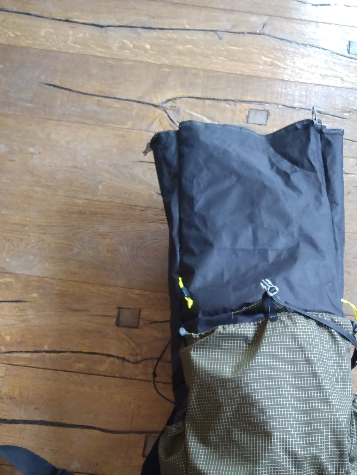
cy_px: 381
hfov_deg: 42.1
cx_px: 251
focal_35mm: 33
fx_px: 454
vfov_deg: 51.8
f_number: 2
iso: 347
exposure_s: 1/30
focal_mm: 3.54
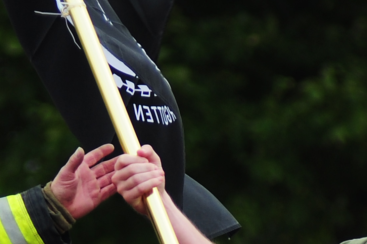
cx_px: 383
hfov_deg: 2.0
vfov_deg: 1.4
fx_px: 10284
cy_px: 512
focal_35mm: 1009
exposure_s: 1/1000
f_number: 2.8
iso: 125
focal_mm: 185
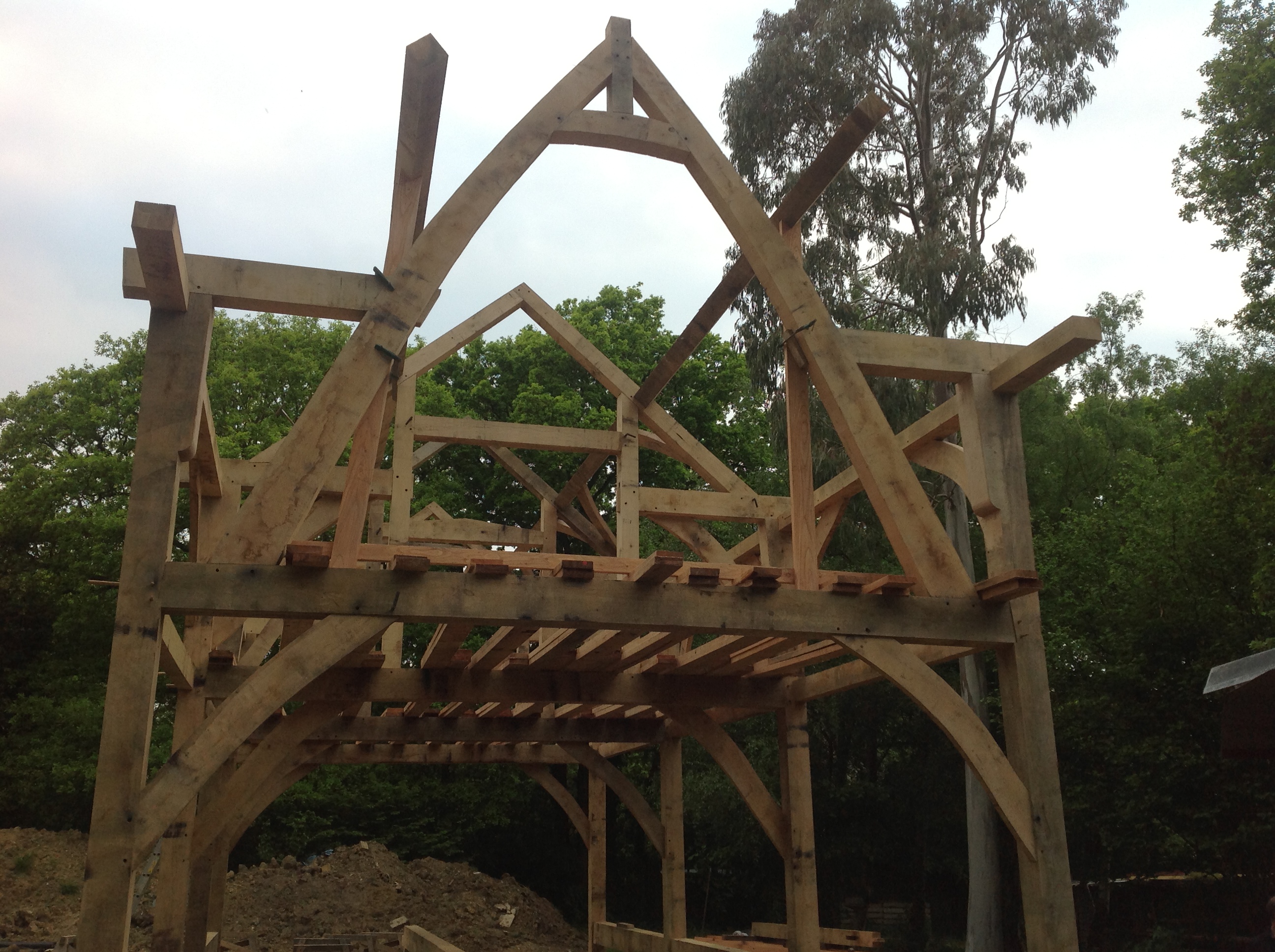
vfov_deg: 40.6
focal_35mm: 35
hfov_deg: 52.7
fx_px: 1287
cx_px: 638
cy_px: 476
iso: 64
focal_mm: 4.28
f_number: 2.4
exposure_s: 1/120
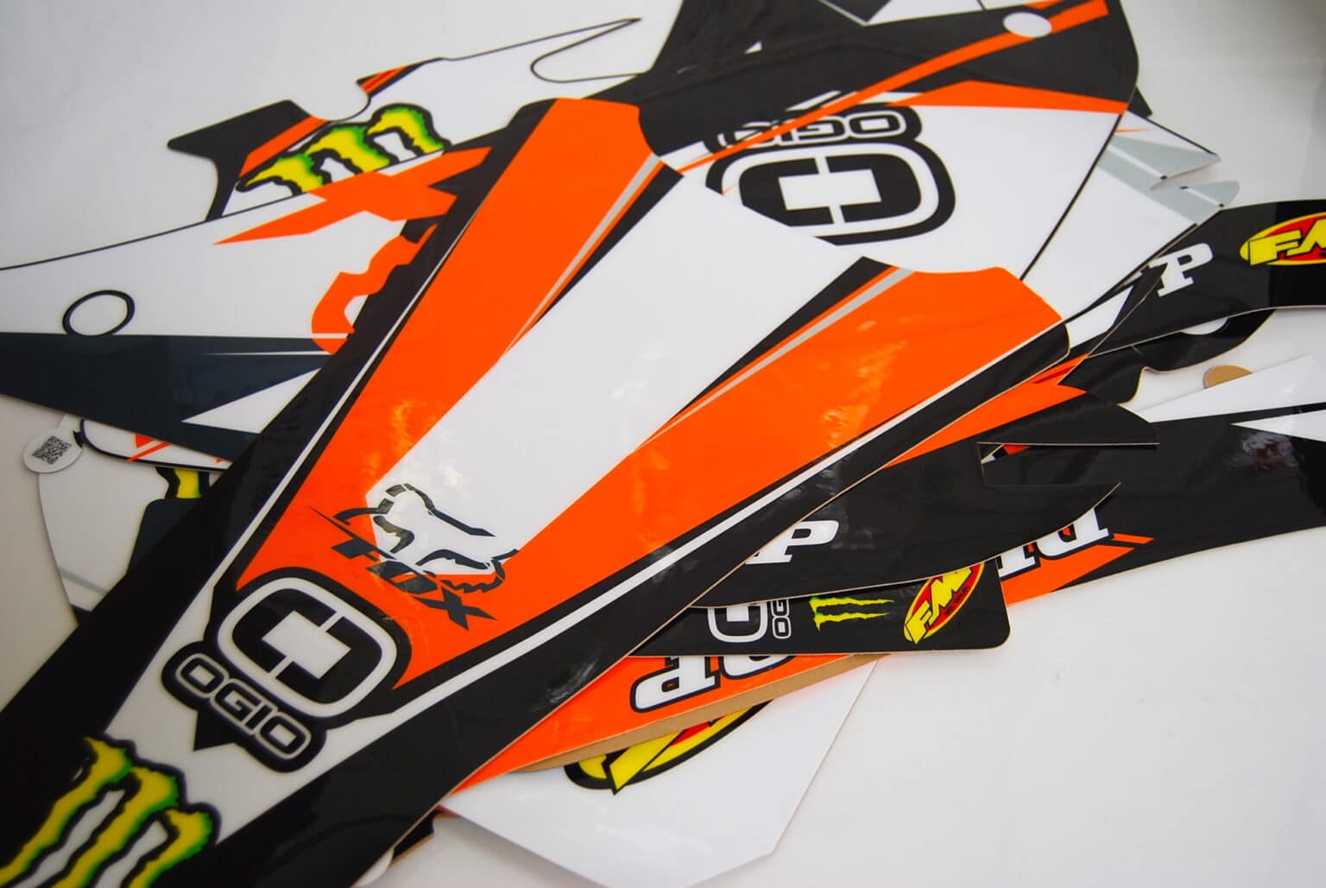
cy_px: 444
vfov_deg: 34.3
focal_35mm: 39
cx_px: 663
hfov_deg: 49.5
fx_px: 1438
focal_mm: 26
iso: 200
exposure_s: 1/60
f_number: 4.2
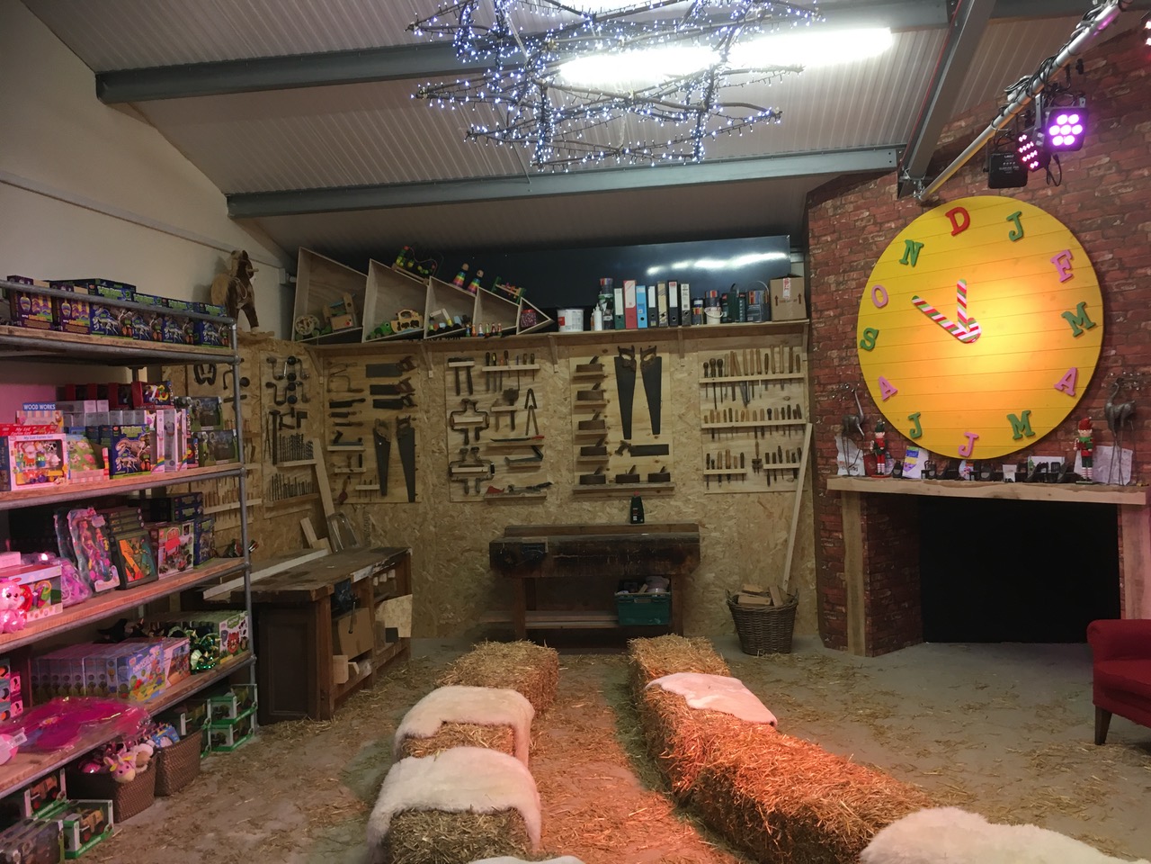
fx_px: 964
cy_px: 432
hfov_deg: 61.7
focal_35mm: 29
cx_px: 576
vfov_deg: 48.2
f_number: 2.2
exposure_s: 1/33
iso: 100
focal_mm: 4.15
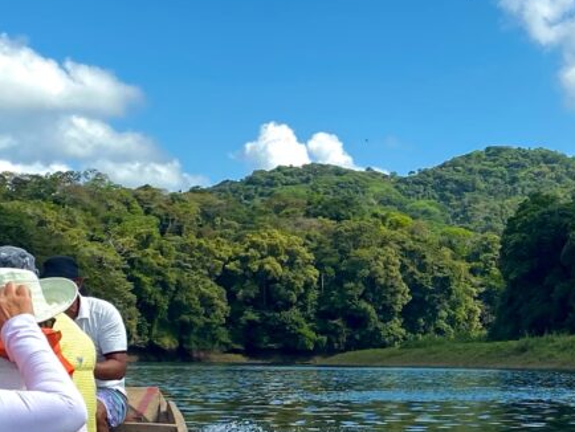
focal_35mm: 92
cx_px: 613
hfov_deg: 20.4
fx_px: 1529
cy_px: 362
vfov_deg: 15.9
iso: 32
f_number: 1.8
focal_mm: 4.25
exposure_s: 1/2755
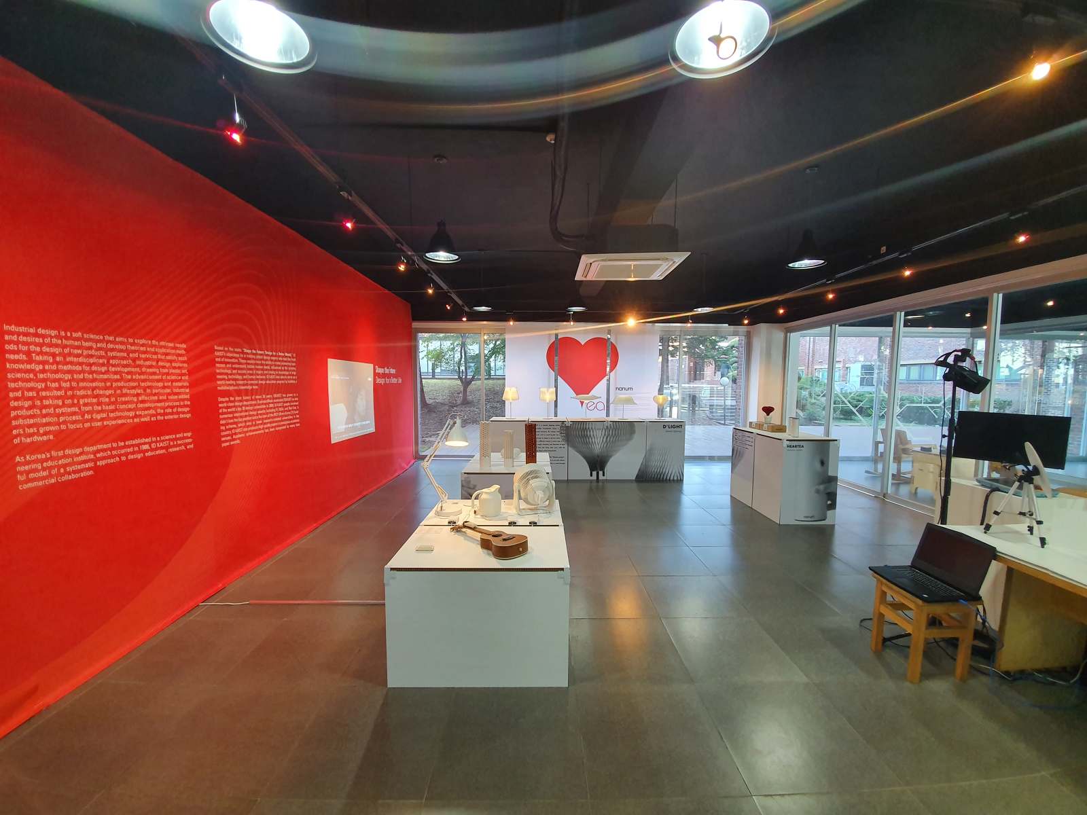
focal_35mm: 13
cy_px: 408
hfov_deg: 106.2
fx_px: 408
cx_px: 544
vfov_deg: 89.9
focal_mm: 1.8
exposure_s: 1/60
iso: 160
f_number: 2.2
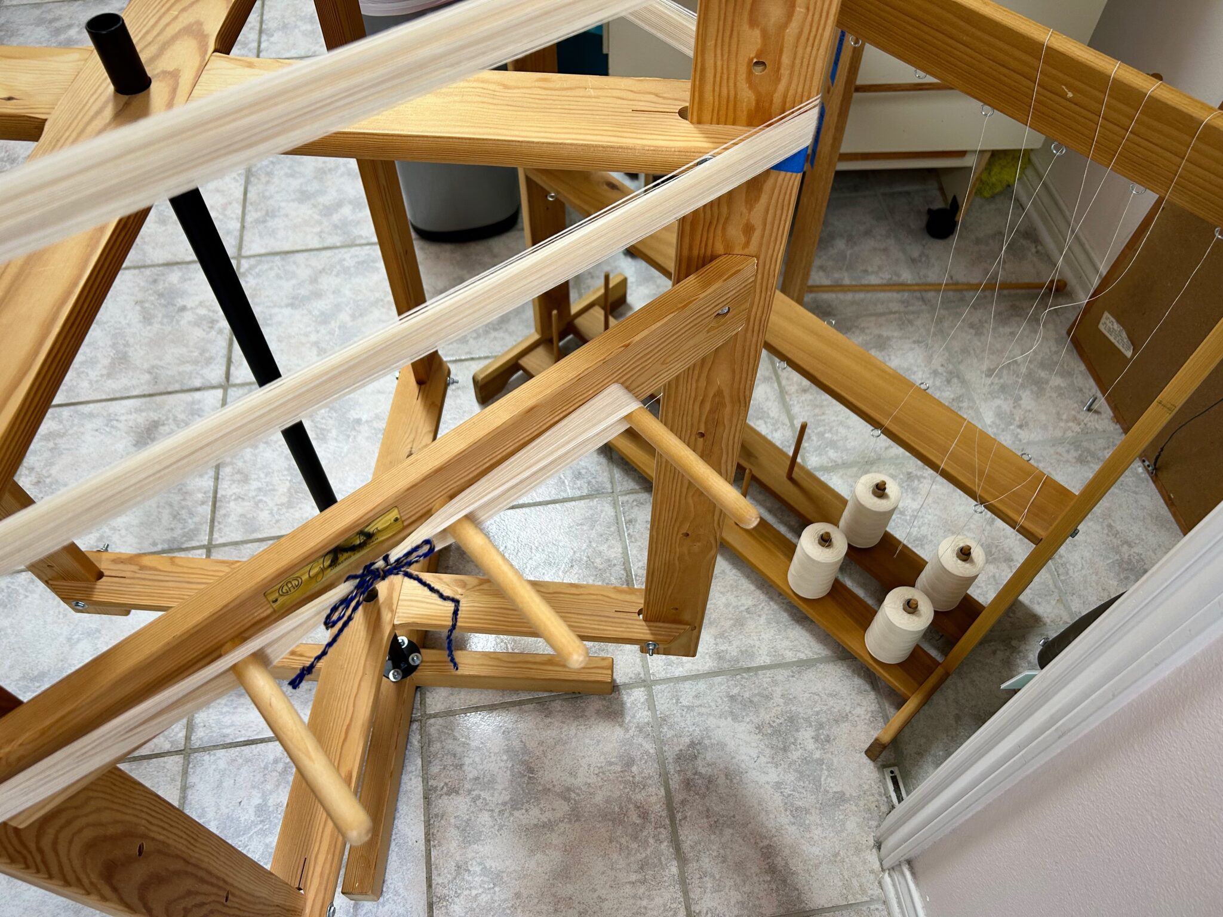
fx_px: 919
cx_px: 612
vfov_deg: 53.1
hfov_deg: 67.3
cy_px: 458
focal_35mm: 26
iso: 80
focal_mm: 5.7
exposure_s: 1/60
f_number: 1.5
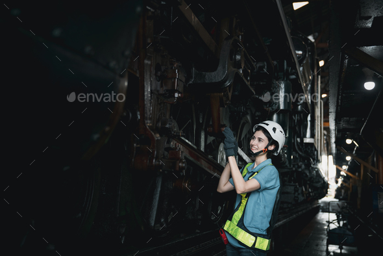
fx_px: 447
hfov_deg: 46.4
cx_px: 192
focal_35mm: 42
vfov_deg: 31.9
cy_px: 128
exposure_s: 1/125
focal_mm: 42
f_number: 2.8
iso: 200
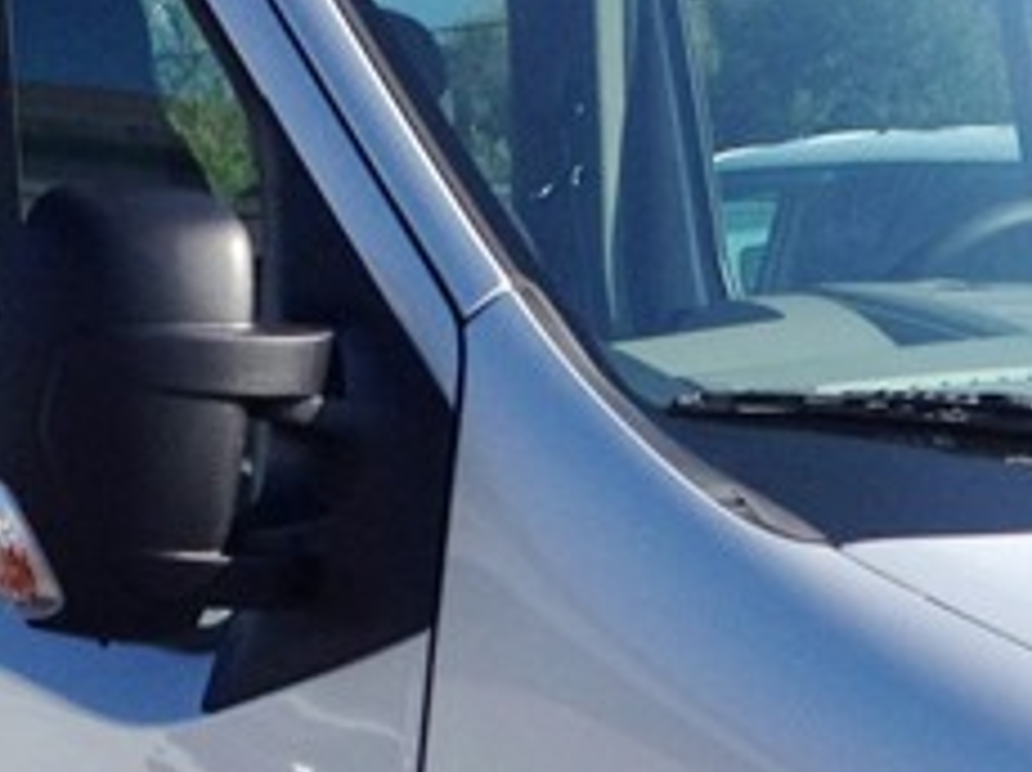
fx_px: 4646
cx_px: 354
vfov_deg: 9.4
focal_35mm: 156
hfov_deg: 12.7
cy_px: 916
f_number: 2.4
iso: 50
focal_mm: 4.28
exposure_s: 1/1022
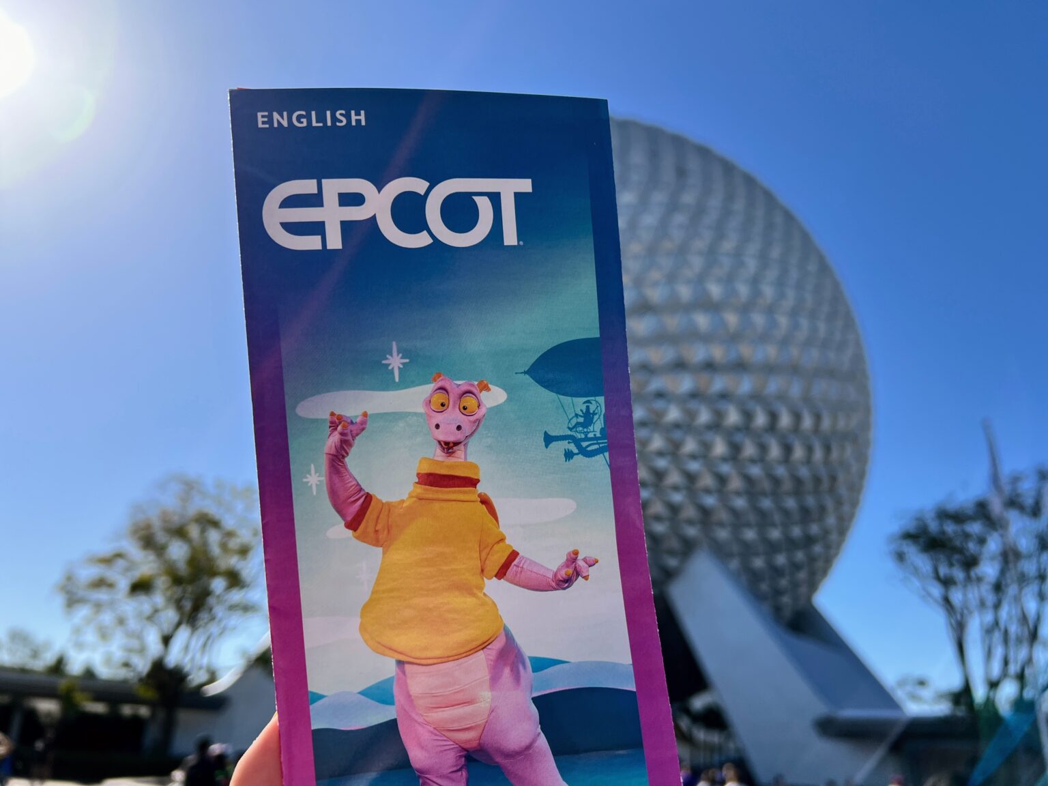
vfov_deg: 53.1
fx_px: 787
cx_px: 524
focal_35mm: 26
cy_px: 393
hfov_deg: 67.3
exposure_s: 1/4831
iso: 50
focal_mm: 5.7
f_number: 1.5
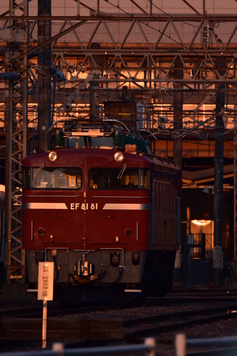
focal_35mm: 810
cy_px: 178
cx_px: 118
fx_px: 8007
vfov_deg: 2.5
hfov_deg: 1.7
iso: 160
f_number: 7.1
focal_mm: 300
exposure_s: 1/160
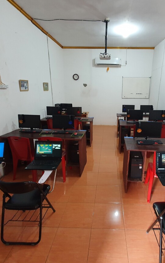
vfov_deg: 88.0
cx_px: 105
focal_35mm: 19
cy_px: 132
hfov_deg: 61.2
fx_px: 137
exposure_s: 1/33
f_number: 2.2
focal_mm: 1.8
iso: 400
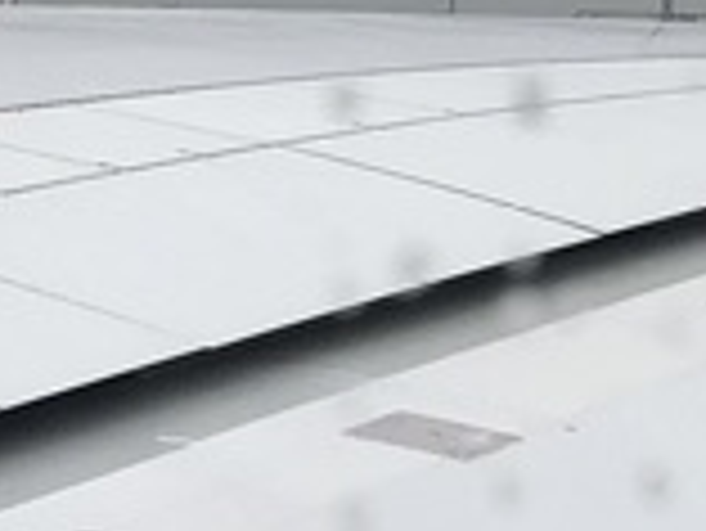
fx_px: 3735
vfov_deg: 8.1
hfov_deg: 10.7
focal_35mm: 183
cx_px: 715
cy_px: 180
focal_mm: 4
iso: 20
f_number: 1.8
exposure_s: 1/960
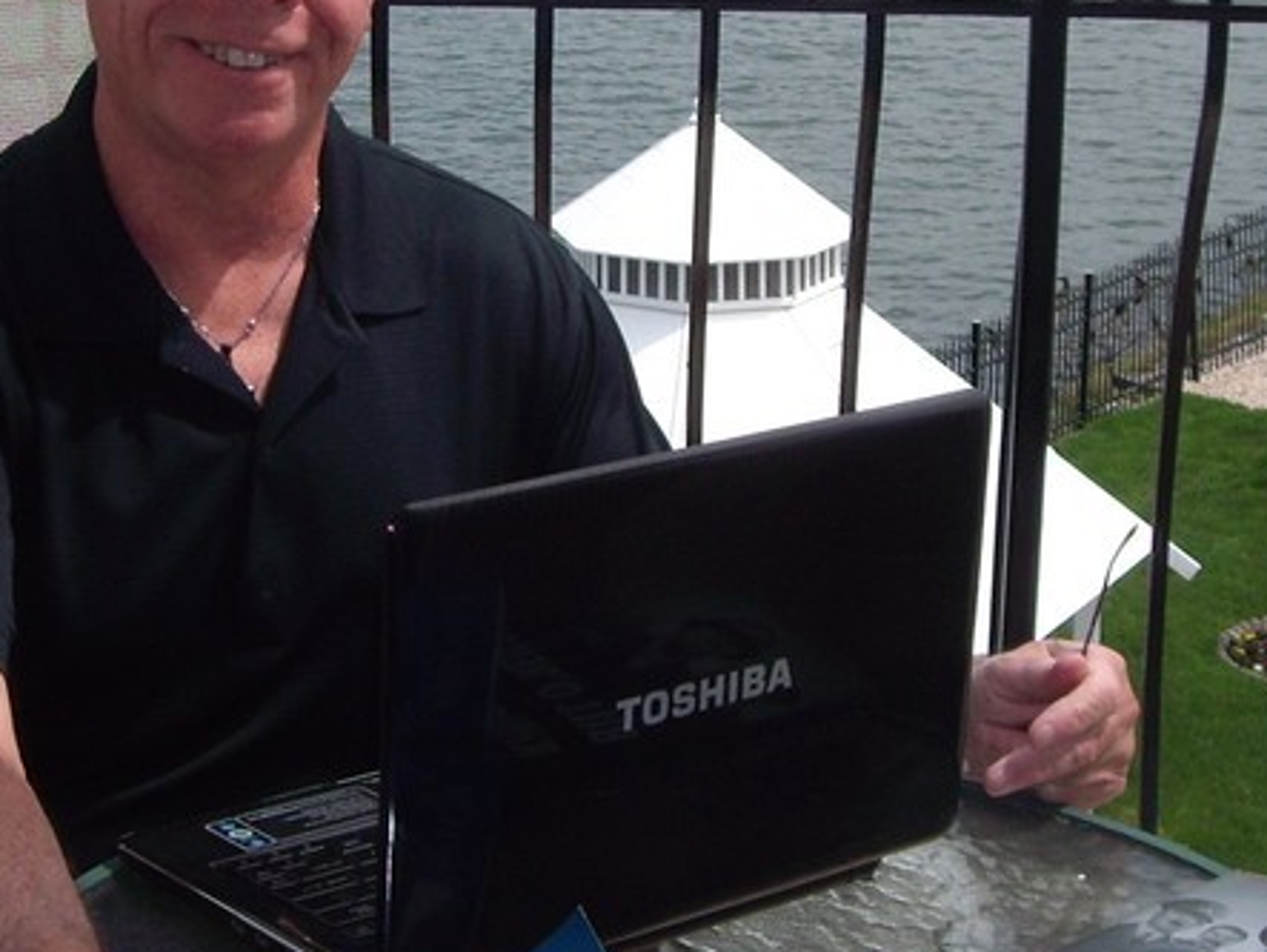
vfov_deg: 24.3
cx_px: 340
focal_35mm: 60
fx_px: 2198
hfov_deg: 31.7
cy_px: 324
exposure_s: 1/640
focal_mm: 6.2
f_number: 4.3
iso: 64
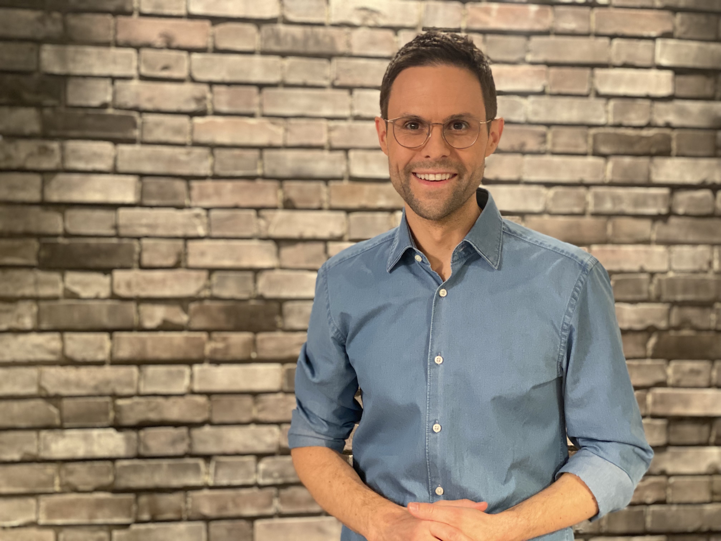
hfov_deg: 36.8
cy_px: 270
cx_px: 360
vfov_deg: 28.0
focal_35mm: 52
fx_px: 1083
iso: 250
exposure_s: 1/33
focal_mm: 6
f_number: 2
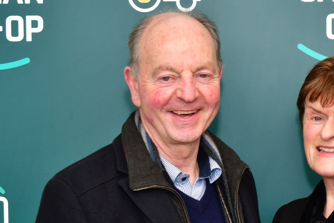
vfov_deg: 16.3
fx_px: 779
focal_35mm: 84
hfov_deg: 24.0
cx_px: 246
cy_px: 121
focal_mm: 38
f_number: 7.1
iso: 500
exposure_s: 1/60
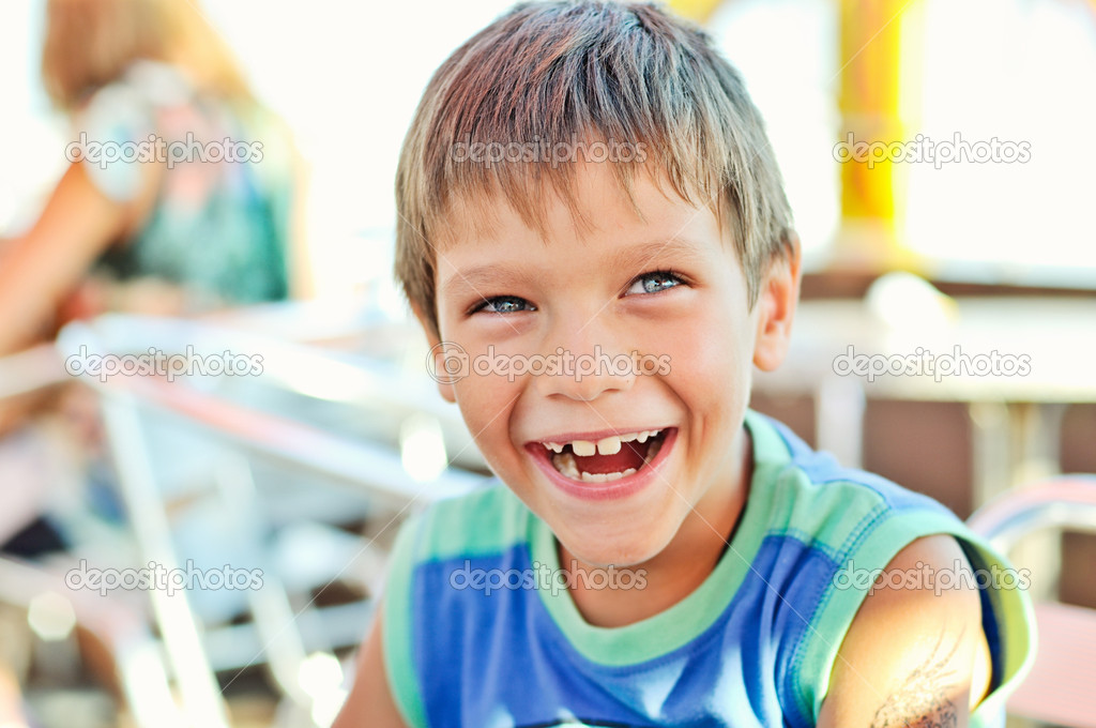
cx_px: 548
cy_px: 364
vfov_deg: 18.1
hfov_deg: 27.0
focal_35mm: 75
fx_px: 2280
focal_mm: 50
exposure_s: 1/400
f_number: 2.5
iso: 125
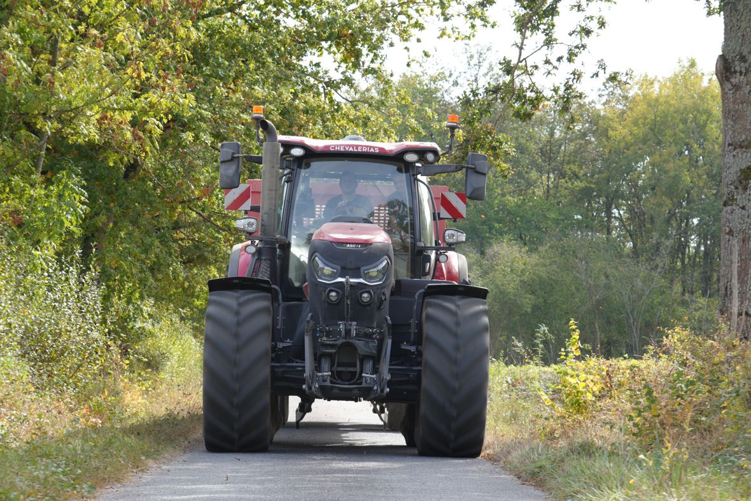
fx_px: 2191
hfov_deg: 19.5
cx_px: 376
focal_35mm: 105
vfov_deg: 13.0
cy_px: 250
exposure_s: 1/125
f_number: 5.6
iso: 100
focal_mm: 70
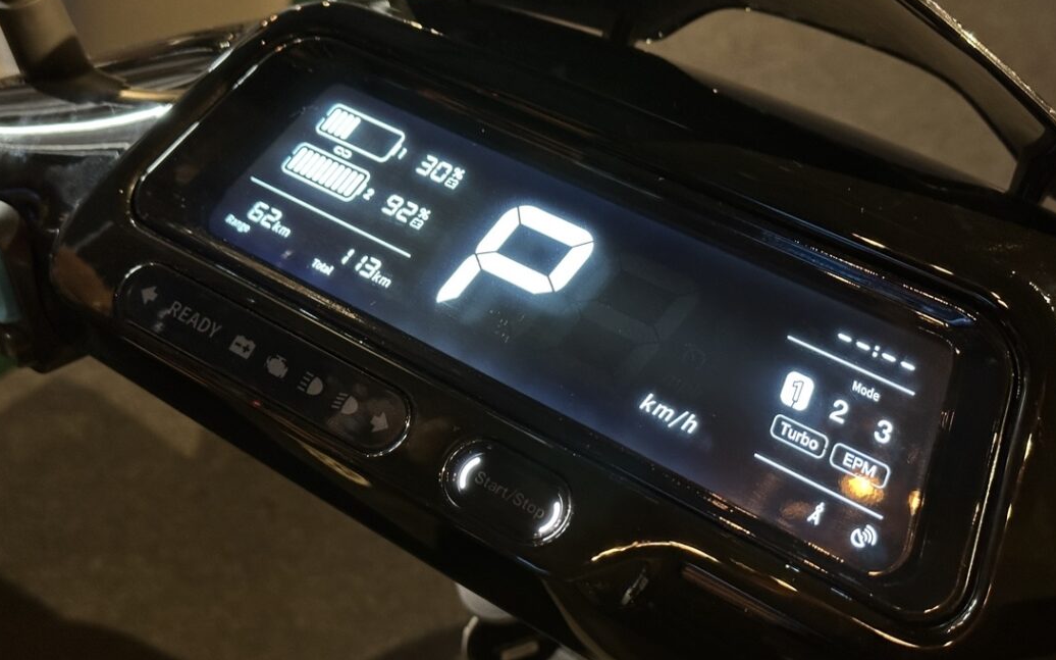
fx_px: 1611
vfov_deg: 23.1
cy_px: 346
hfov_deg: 36.3
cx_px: 542
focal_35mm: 56
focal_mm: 6.86
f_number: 1.78
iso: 250
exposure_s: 1/33
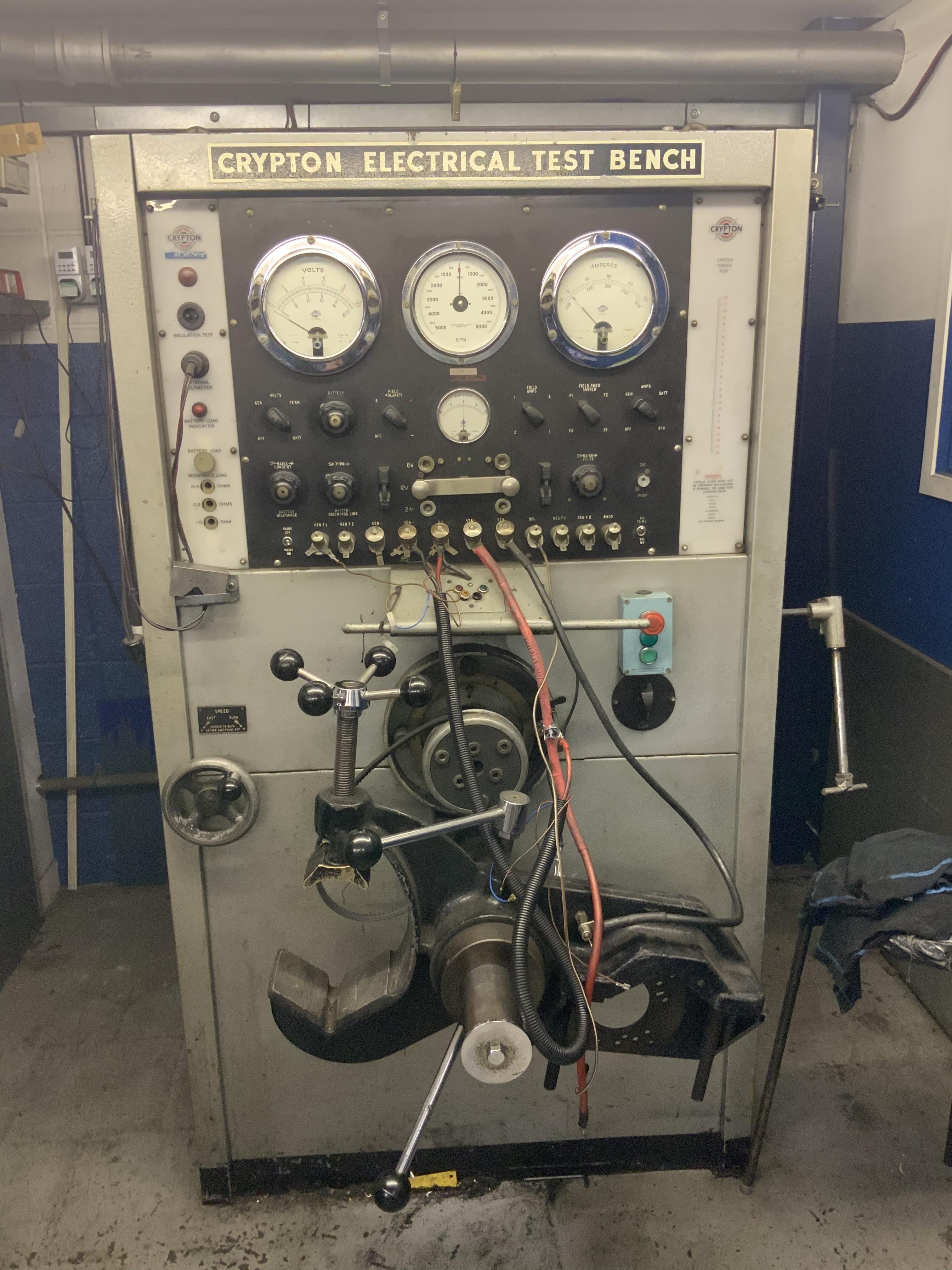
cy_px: 635
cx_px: 476
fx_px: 1063
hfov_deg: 48.2
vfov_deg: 61.7
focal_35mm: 29
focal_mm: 3
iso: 160
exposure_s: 1/50
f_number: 1.8
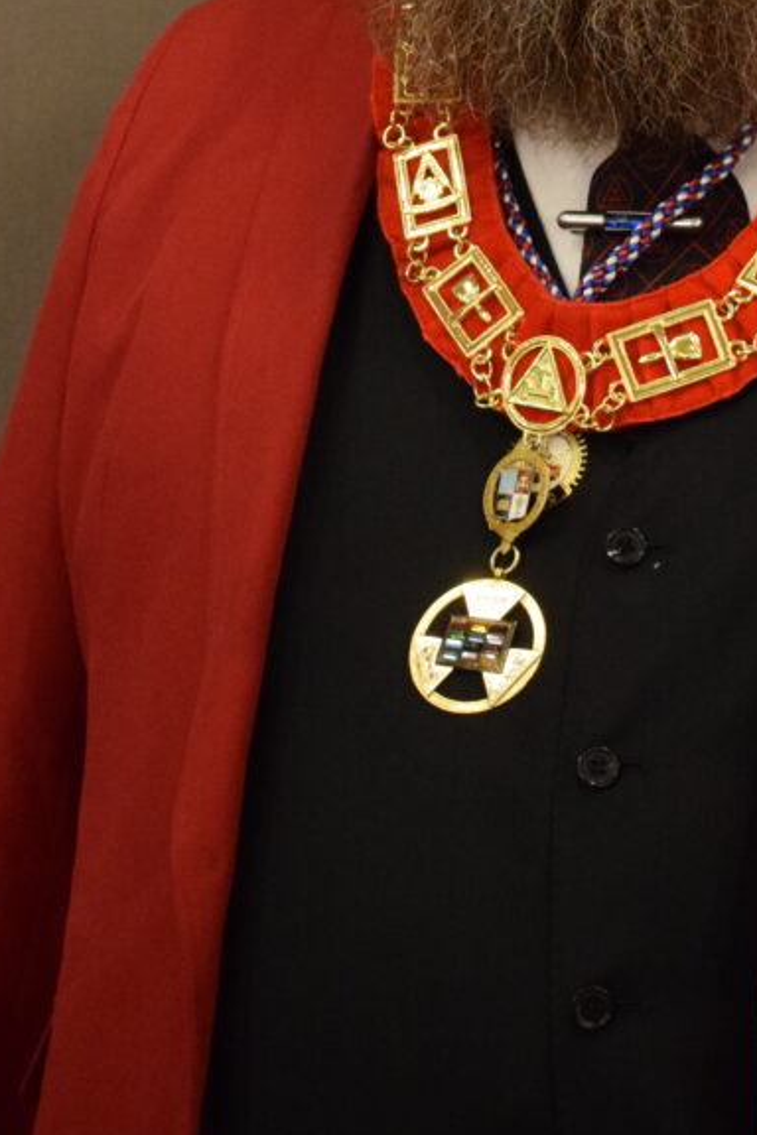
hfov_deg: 14.2
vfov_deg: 20.3
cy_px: -102
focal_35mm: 96
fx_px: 3028
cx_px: 607
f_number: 4
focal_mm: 24
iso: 2800
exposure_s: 1/60
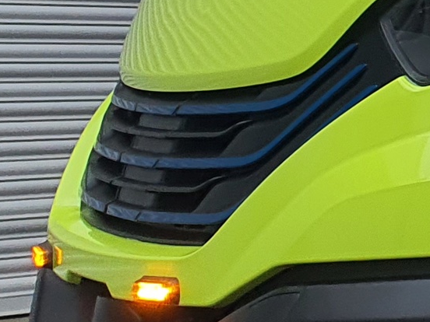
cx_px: 1215
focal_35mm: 157
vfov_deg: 9.3
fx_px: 1950
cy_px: -125
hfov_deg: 10.0
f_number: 2.4
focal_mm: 4.3
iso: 50
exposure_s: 1/882
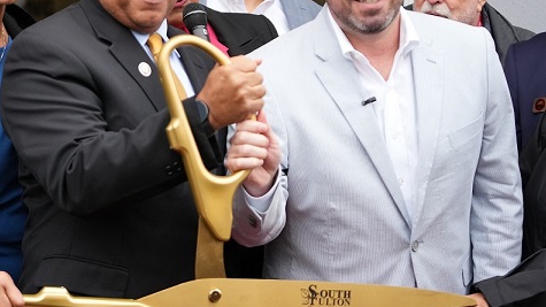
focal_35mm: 120
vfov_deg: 10.1
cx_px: 111
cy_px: 149
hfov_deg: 17.7
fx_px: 1737
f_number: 2.8
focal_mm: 70
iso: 1250
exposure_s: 1/1000
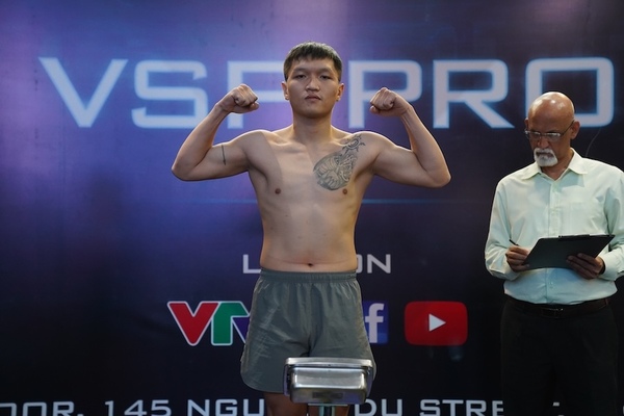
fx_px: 1005
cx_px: 312
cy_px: 208
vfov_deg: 23.4
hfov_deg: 34.5
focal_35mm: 58
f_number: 2.8
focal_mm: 58
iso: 4000
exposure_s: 1/200
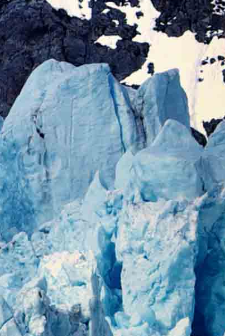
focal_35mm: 675
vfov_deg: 3.1
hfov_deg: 2.0
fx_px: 6310
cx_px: -484
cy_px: 98
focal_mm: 70
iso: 100
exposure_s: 1/750
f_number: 8
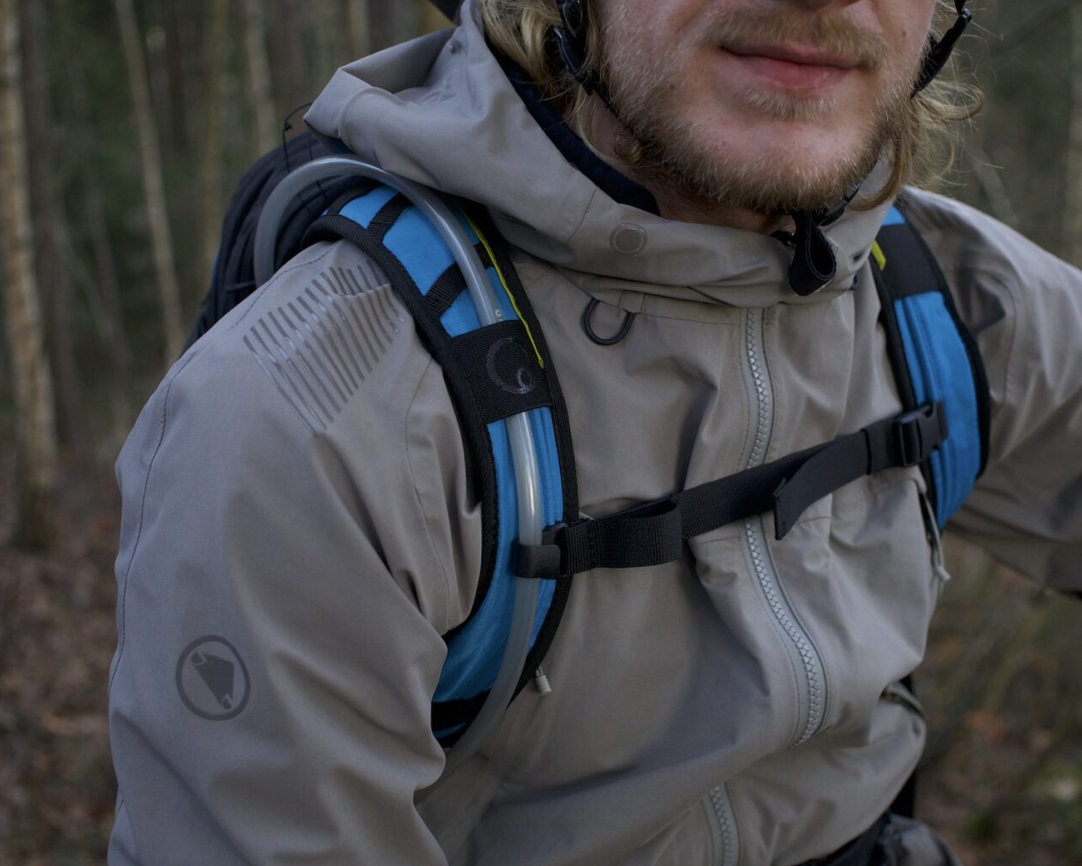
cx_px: 575
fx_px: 1633
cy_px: 433
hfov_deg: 36.6
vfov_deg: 29.7
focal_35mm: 51
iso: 800
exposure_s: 1/250
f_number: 3.2
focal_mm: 30
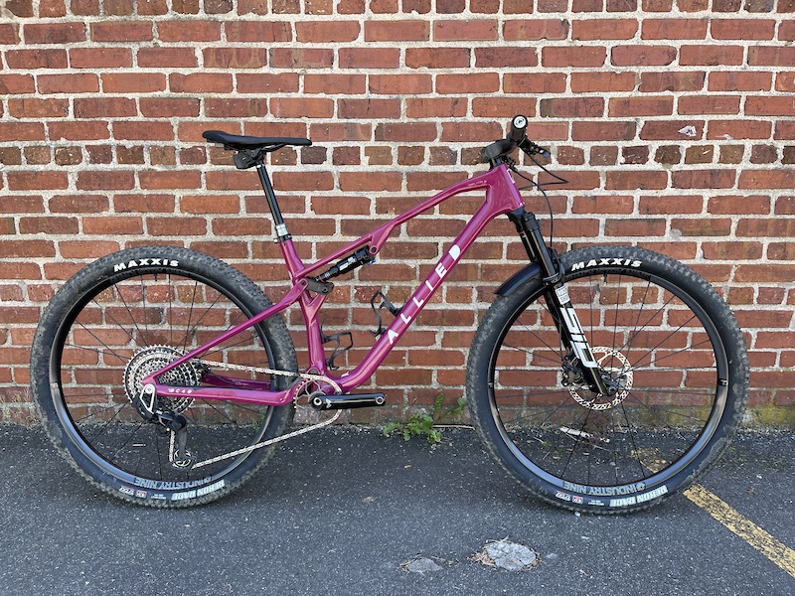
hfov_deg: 69.4
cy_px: 298
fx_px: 574
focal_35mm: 25
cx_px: 398
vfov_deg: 54.9
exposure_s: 1/141
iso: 32
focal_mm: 5.1
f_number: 1.6
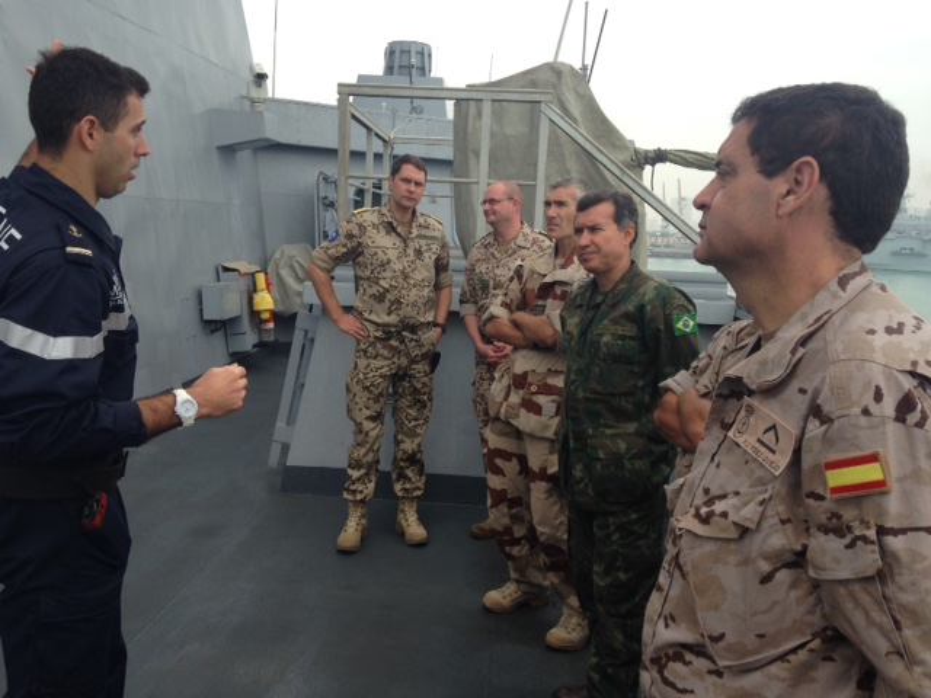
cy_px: 349
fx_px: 888
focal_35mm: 33
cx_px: 466
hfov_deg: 55.4
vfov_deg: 42.9
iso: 50
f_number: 2.4
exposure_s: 1/311
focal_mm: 4.12
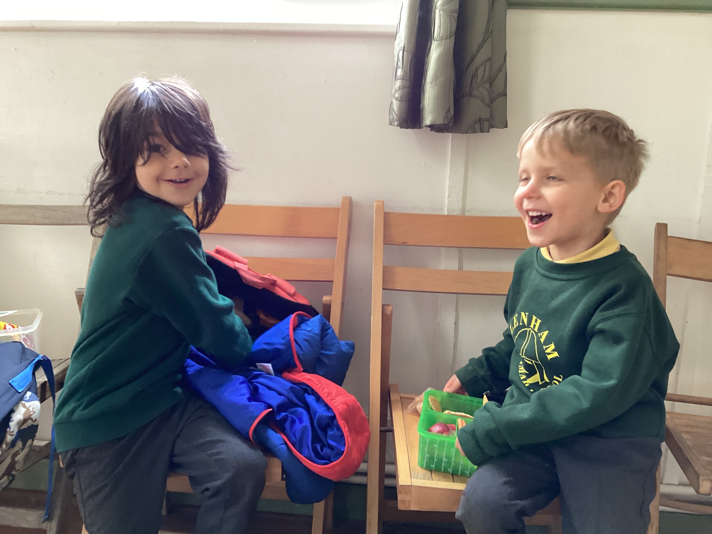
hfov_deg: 58.4
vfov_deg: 45.4
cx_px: 356
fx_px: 638
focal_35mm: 31
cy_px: 267
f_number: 2.4
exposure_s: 1/50
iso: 160
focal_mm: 3.3
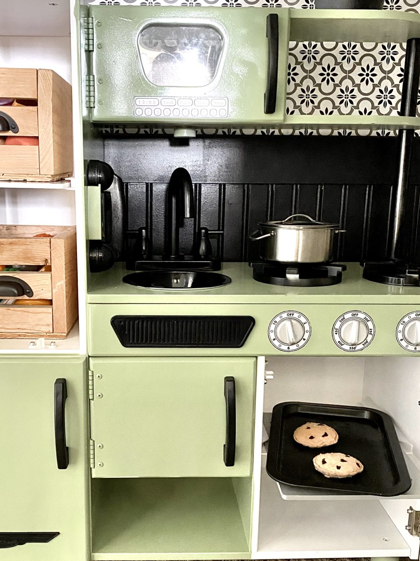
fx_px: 599
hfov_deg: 38.6
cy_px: 315
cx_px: 177
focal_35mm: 37
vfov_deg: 50.0
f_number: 1.8
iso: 640
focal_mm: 4.25
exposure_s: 1/30
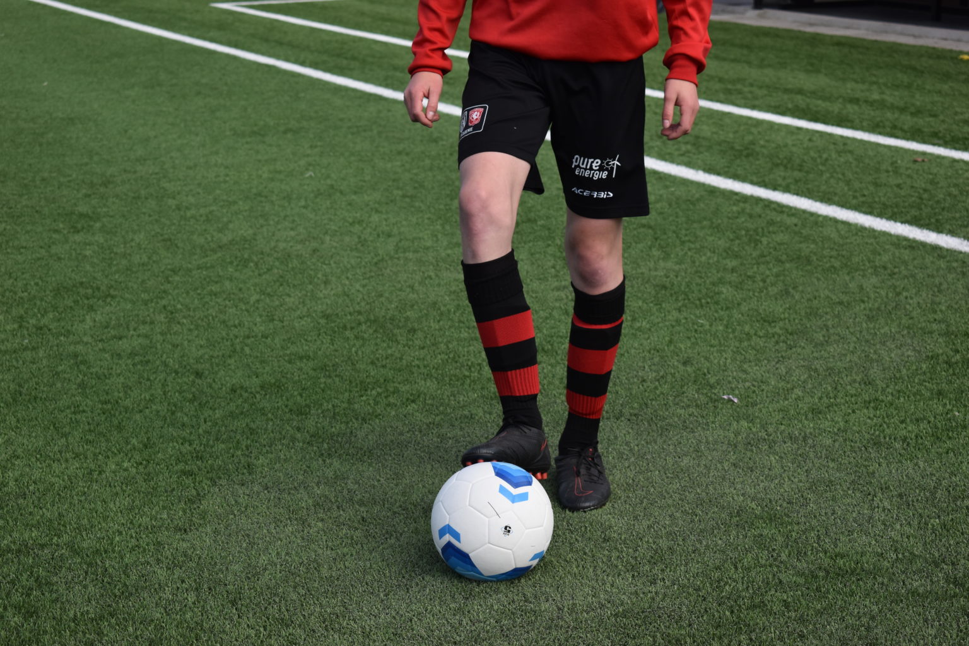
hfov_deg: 24.6
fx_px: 2220
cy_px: 323
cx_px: 484
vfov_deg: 16.6
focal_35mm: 82
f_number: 5.6
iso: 400
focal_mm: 55
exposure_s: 1/1250
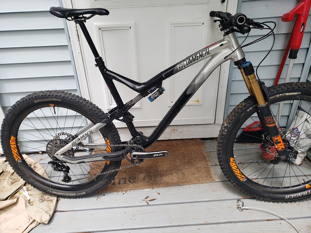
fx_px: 234
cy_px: 116
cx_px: 156
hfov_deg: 67.3
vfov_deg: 53.1
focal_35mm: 26
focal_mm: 4.3
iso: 50
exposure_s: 1/199
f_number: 2.4
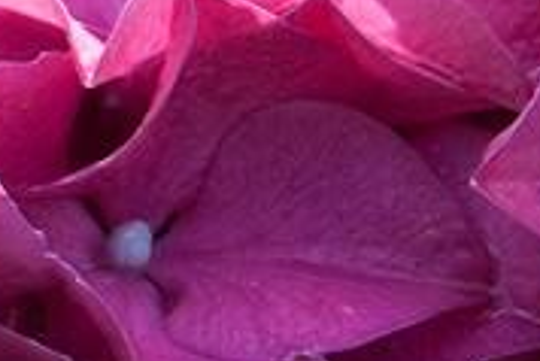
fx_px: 5320
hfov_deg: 5.8
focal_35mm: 354
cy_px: 209
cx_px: -264
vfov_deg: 3.9
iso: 400
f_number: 8
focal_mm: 35
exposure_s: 1/160
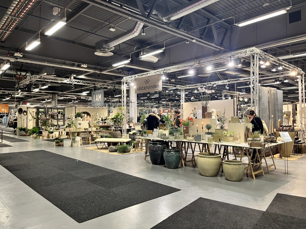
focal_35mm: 26
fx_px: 230
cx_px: 153
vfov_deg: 53.1
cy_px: 114
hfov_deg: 67.3
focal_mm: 5.1
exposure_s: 1/50
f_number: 1.6
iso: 125
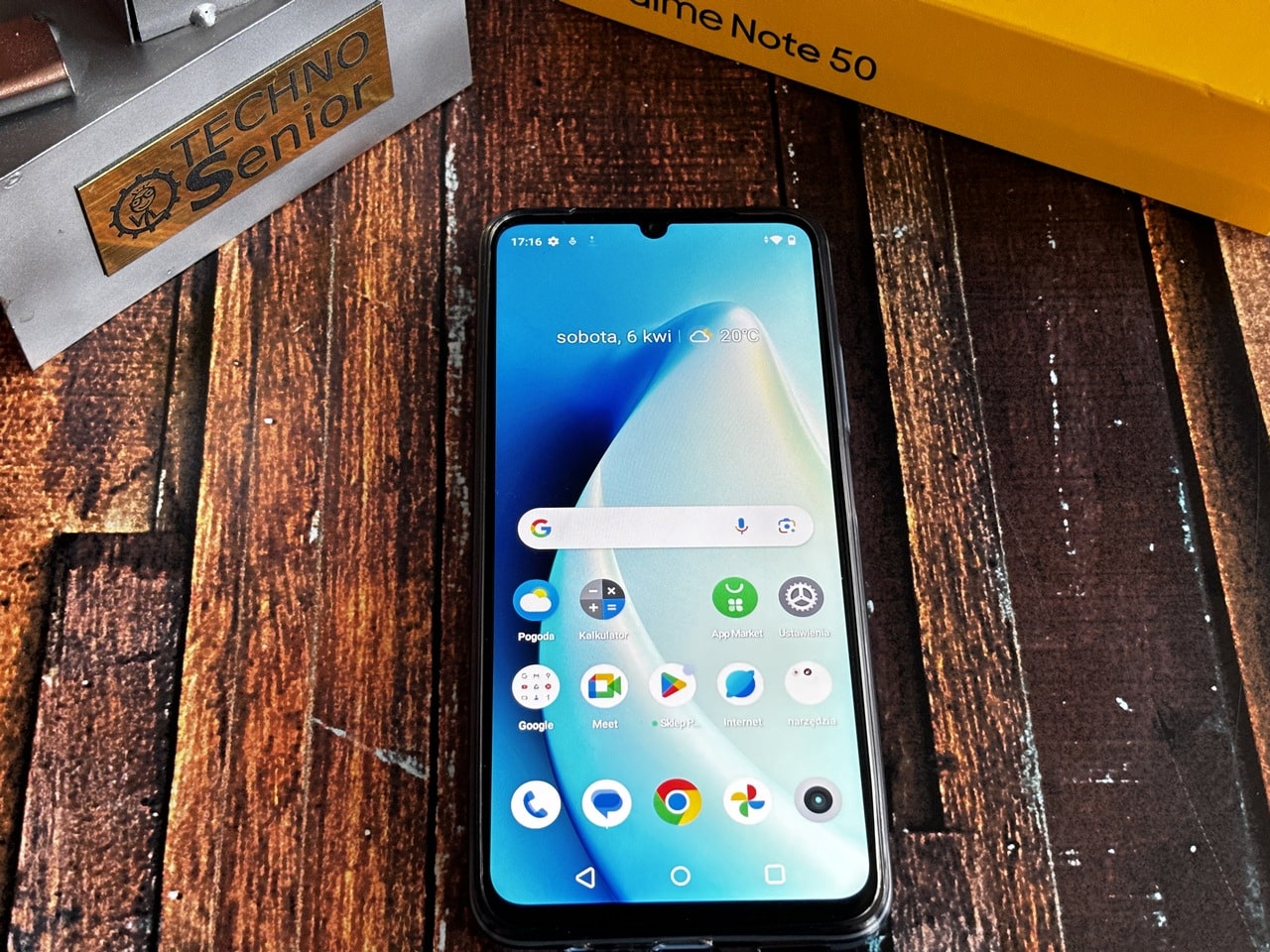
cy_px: 476
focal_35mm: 52
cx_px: 635
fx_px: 1908
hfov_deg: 36.8
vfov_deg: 28.0
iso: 125
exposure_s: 1/60
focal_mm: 5.96
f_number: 1.6
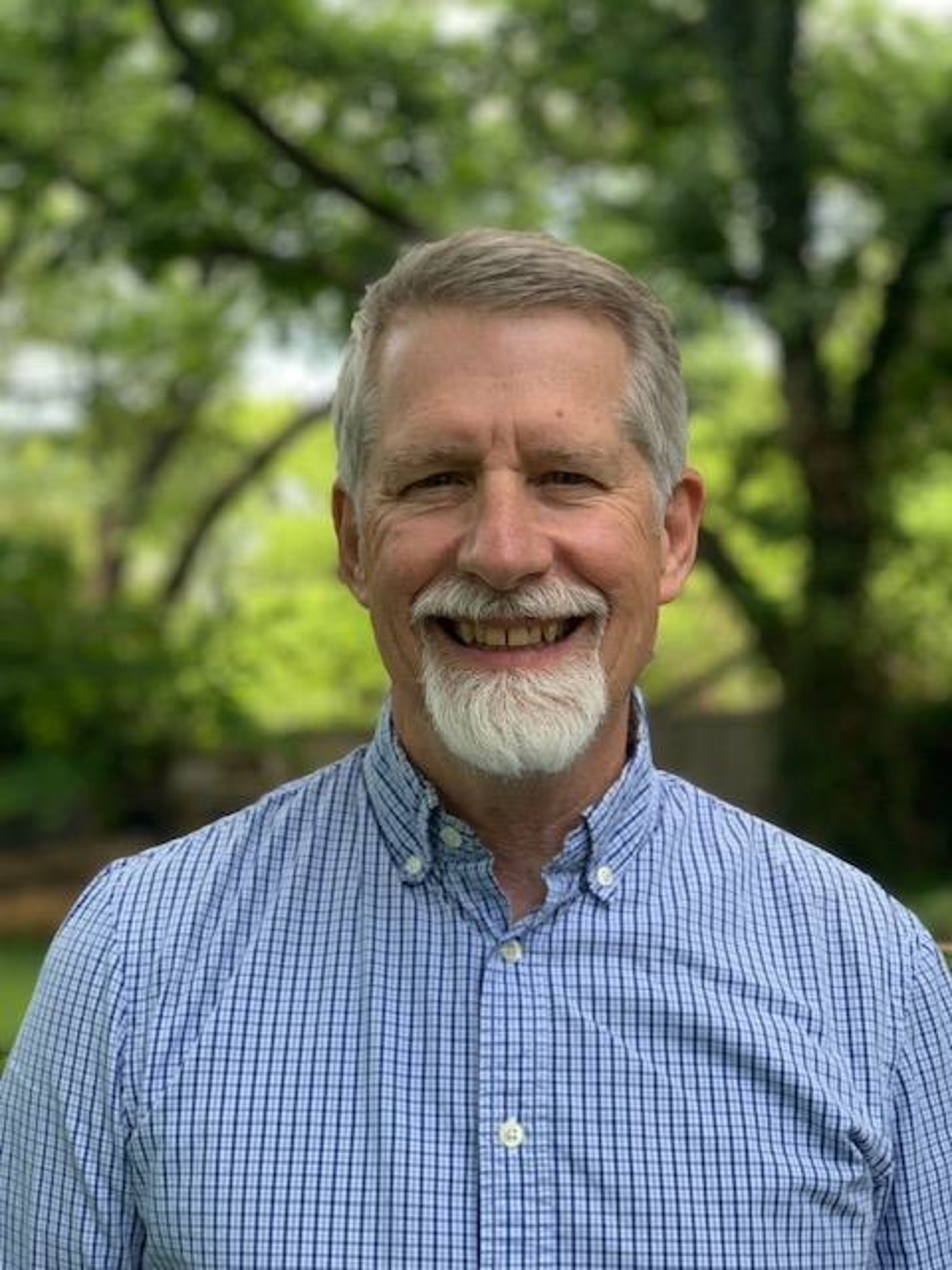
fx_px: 1907
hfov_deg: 28.0
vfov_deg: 36.8
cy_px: 635
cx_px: 476
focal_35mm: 52
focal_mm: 6
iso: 25
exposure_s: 1/122
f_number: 2.4
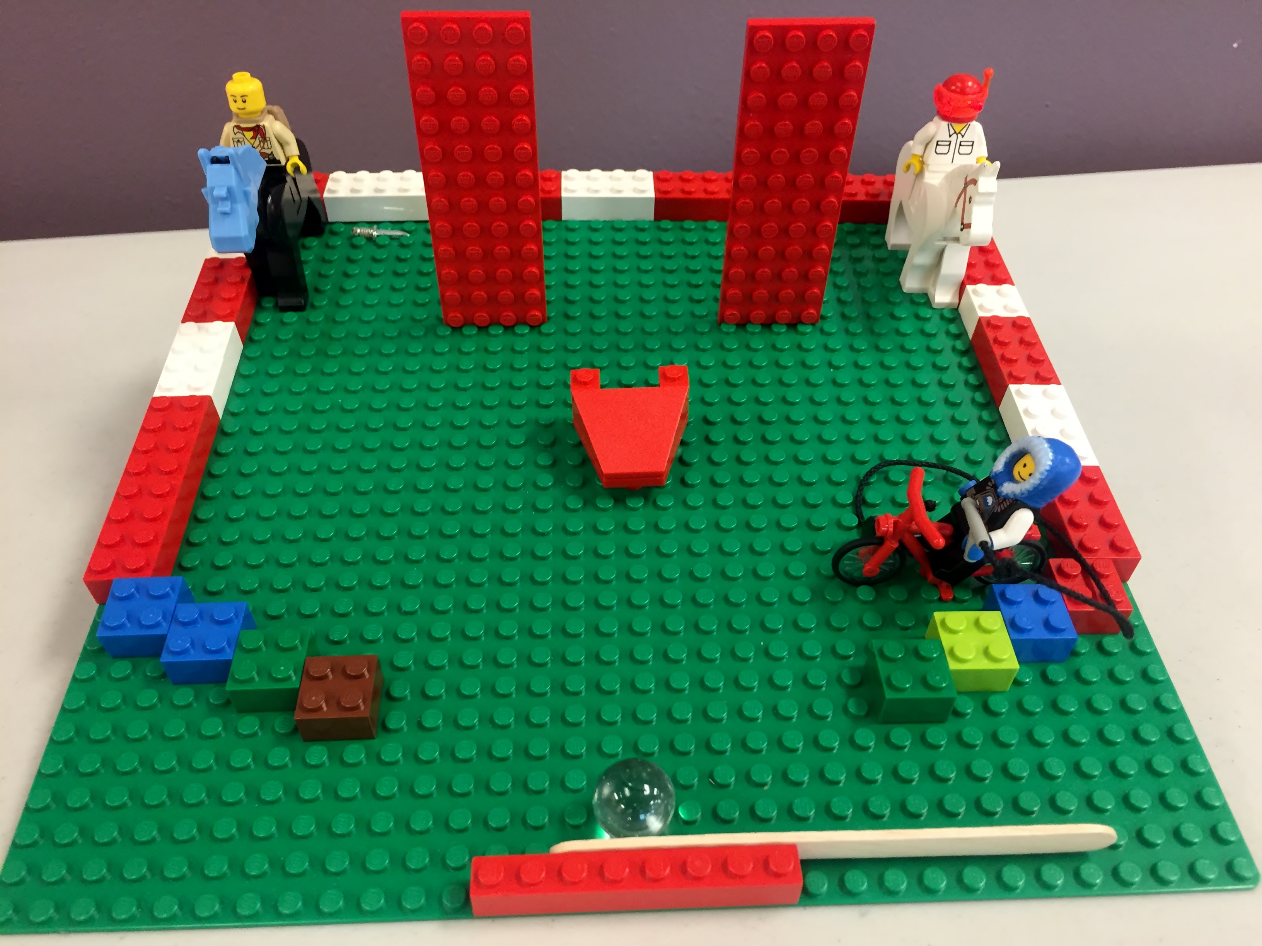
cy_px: 473
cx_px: 631
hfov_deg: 61.7
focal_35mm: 29
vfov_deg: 48.2
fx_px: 1057
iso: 125
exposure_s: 1/30
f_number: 2.2
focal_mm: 4.15
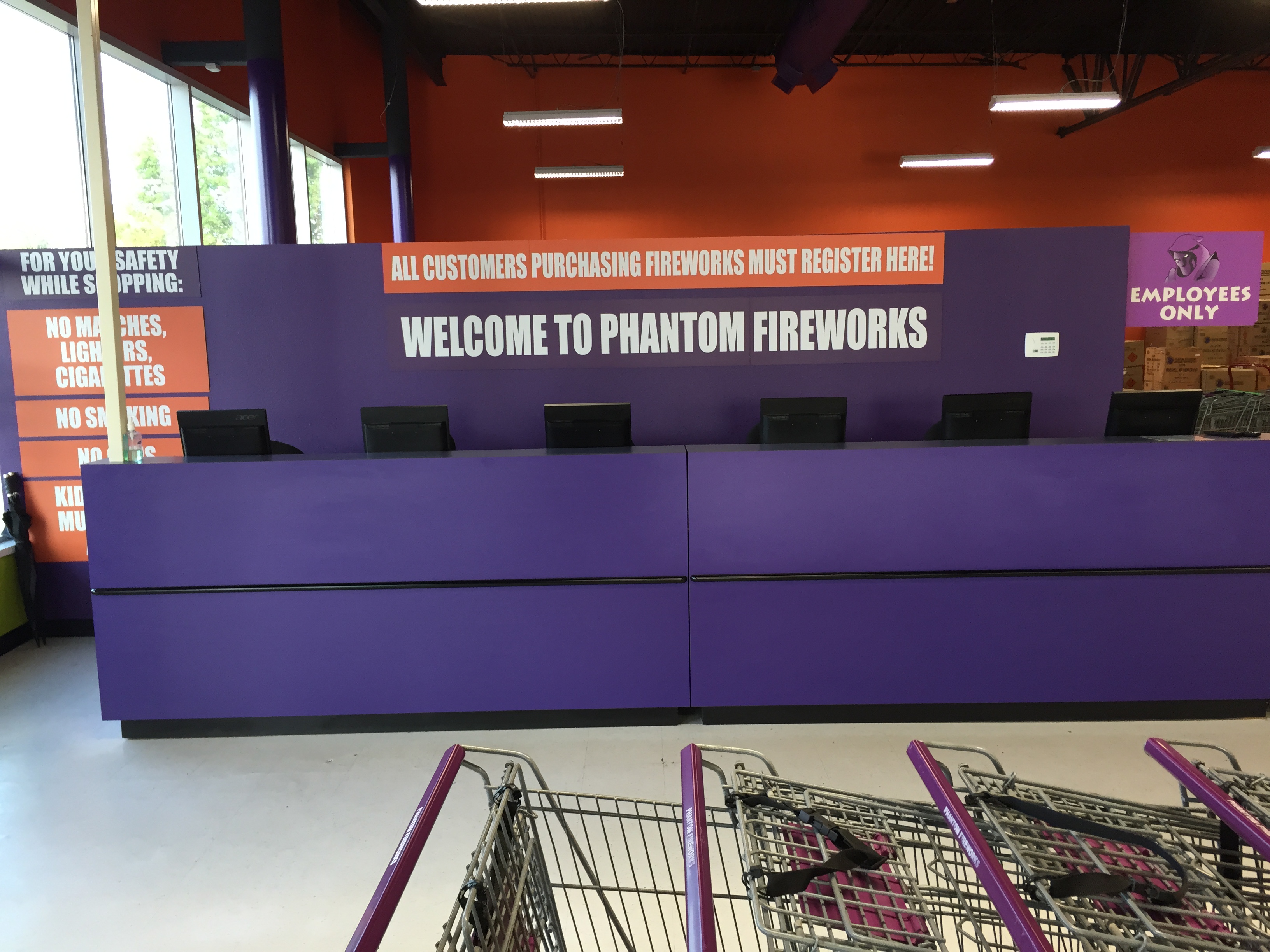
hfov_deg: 61.7
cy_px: 476
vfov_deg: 48.2
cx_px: 635
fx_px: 1064
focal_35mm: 29
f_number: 2.2
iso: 32
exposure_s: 1/30
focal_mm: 4.15
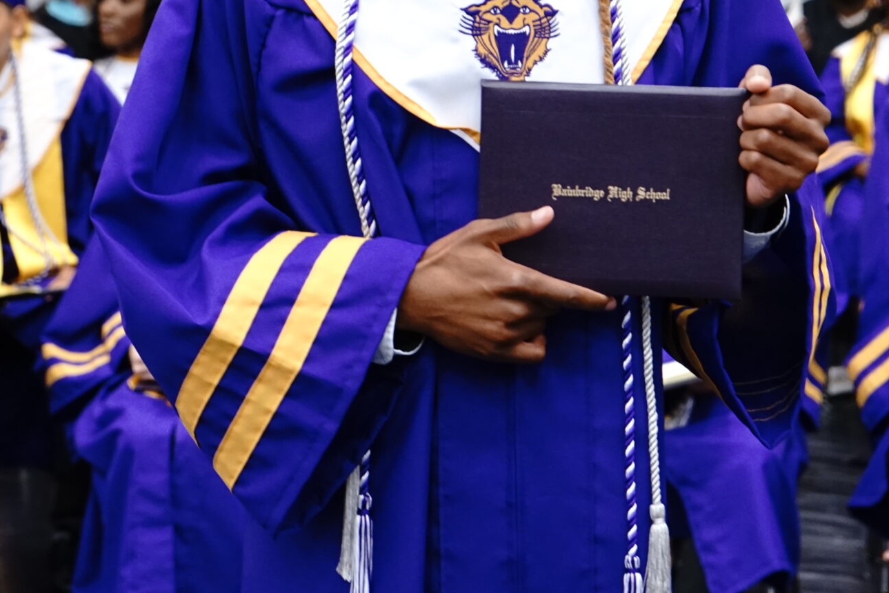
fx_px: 3433
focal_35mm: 139
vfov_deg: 9.8
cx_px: 495
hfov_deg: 14.8
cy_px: 10
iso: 2000
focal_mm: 70
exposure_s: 1/80
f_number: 5.6
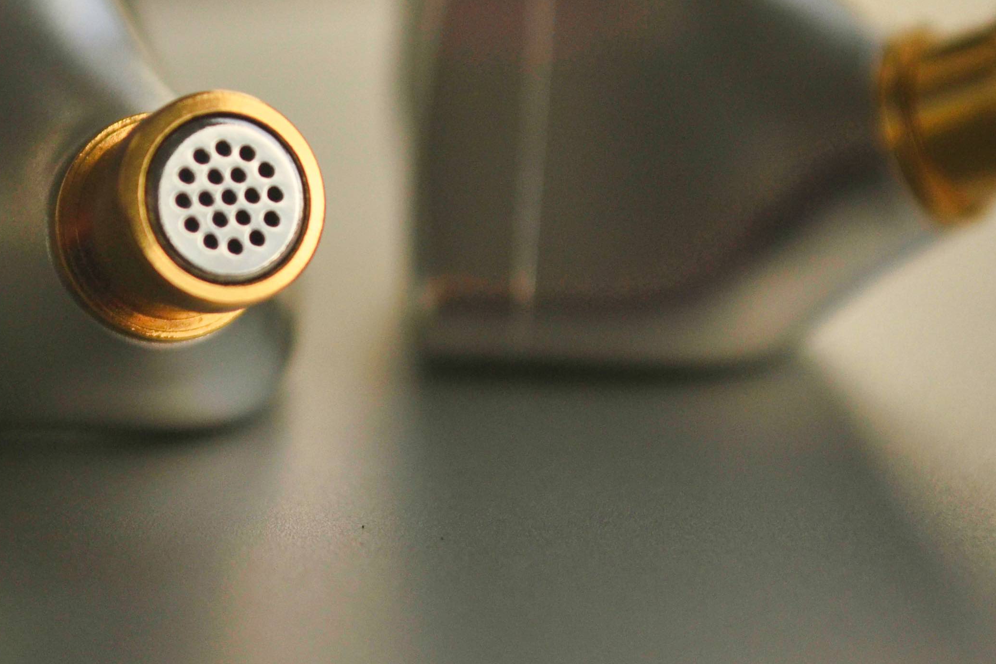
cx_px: 246
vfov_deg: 7.0
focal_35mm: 195
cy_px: 75
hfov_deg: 10.5
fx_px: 5400
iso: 200
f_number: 5.6
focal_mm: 55
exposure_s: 1/250
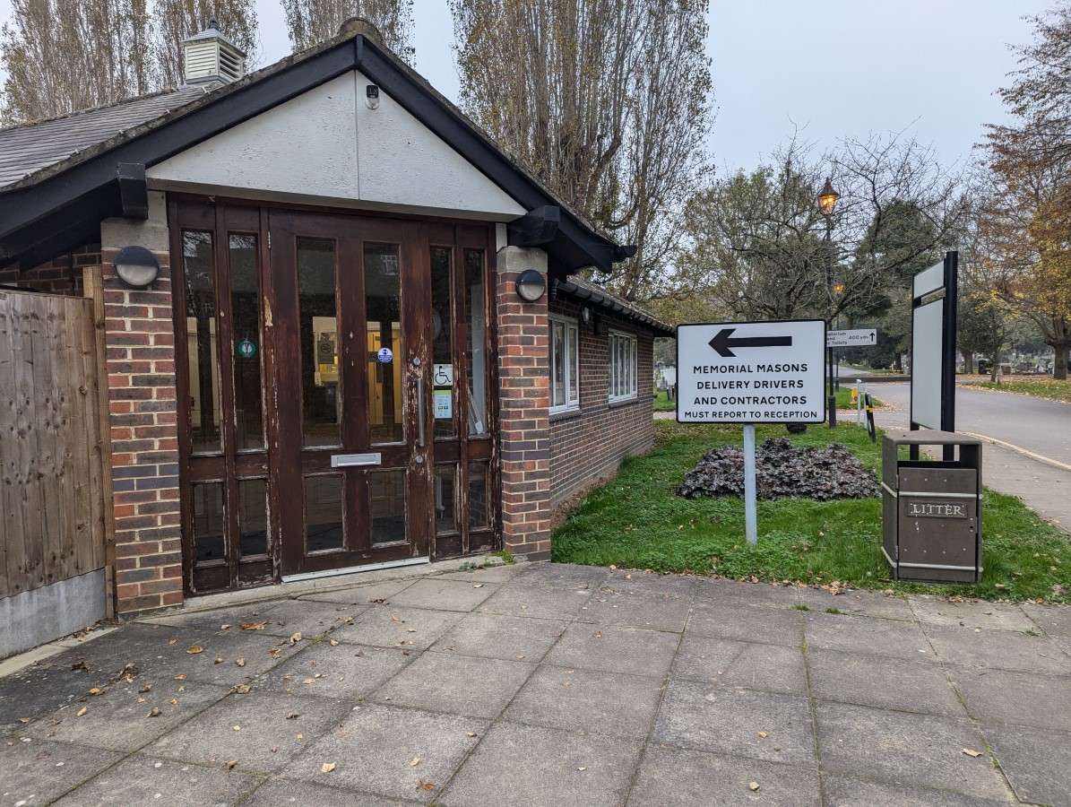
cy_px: 404
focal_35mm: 24
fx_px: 744
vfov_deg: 56.9
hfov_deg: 71.5
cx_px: 536
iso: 46
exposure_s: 1/149
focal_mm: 6.81
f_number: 1.85
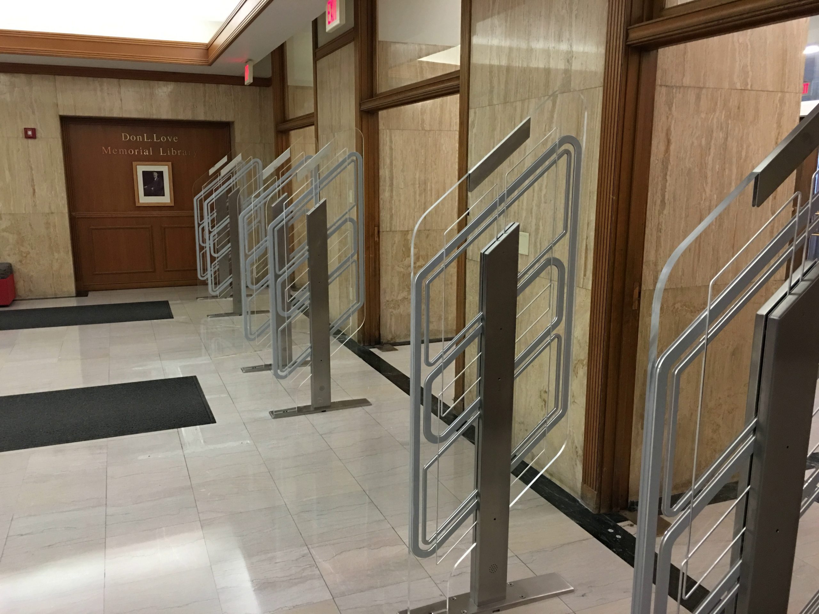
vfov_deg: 48.2
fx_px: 686
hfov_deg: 61.7
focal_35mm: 29
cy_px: 307
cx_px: 410
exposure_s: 1/15
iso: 100
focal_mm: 4.15
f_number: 2.2
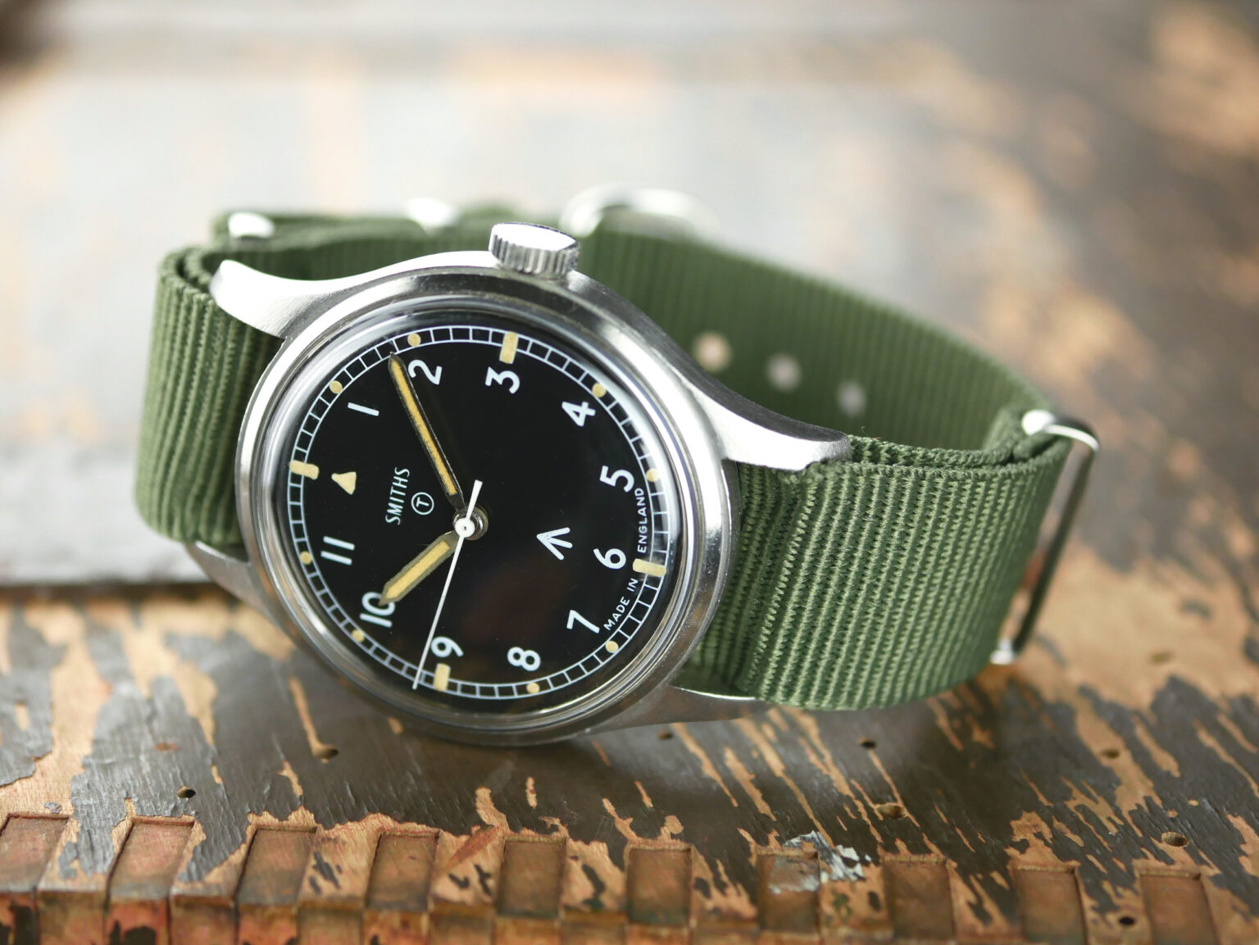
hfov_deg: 32.2
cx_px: 630
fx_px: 2183
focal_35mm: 60
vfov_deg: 24.4
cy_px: 472
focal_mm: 30
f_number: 2.8
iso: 800
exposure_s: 1/320
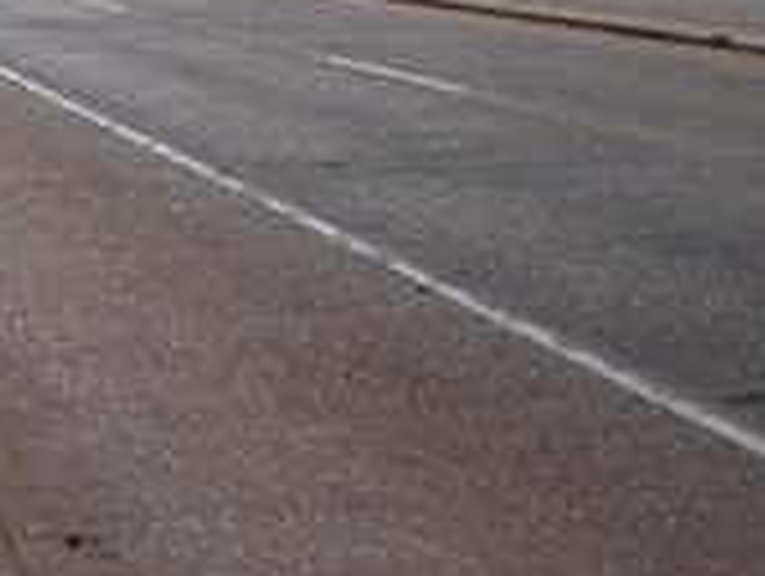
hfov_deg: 20.5
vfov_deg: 15.2
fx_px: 2080
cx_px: 110
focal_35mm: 94
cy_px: -135
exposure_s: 1/1500
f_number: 5.6
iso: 80
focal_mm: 5.5
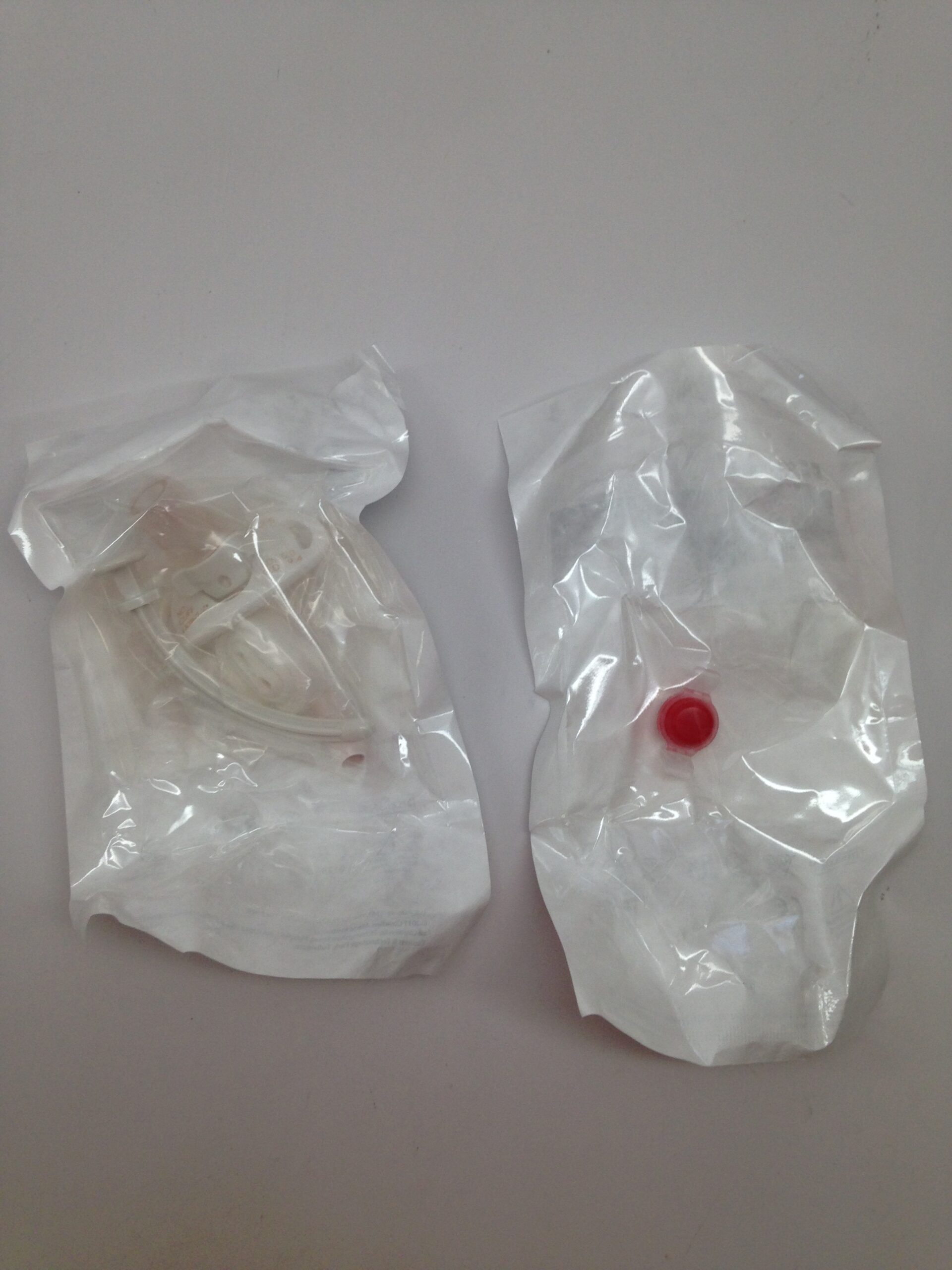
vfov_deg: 55.4
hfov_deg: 42.9
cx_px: 476
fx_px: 1210
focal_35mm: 33
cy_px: 635
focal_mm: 4.12
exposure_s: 1/120
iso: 64
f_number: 2.4
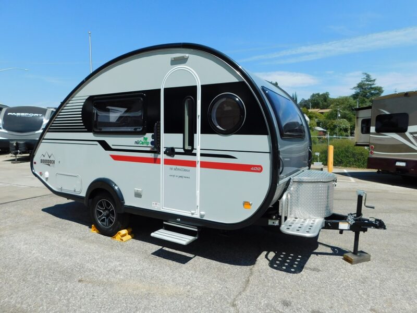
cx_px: 208
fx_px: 277
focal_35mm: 23
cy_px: 156
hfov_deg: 73.9
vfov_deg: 58.9
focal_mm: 4
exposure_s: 1/500
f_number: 6
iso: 125
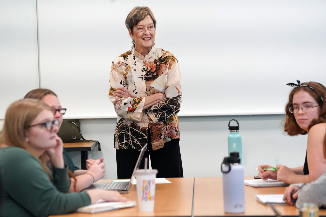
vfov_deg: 10.1
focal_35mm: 136
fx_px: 1231
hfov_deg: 15.1
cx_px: 163
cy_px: 108
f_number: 4.5
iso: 3200
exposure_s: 1/250
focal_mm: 136
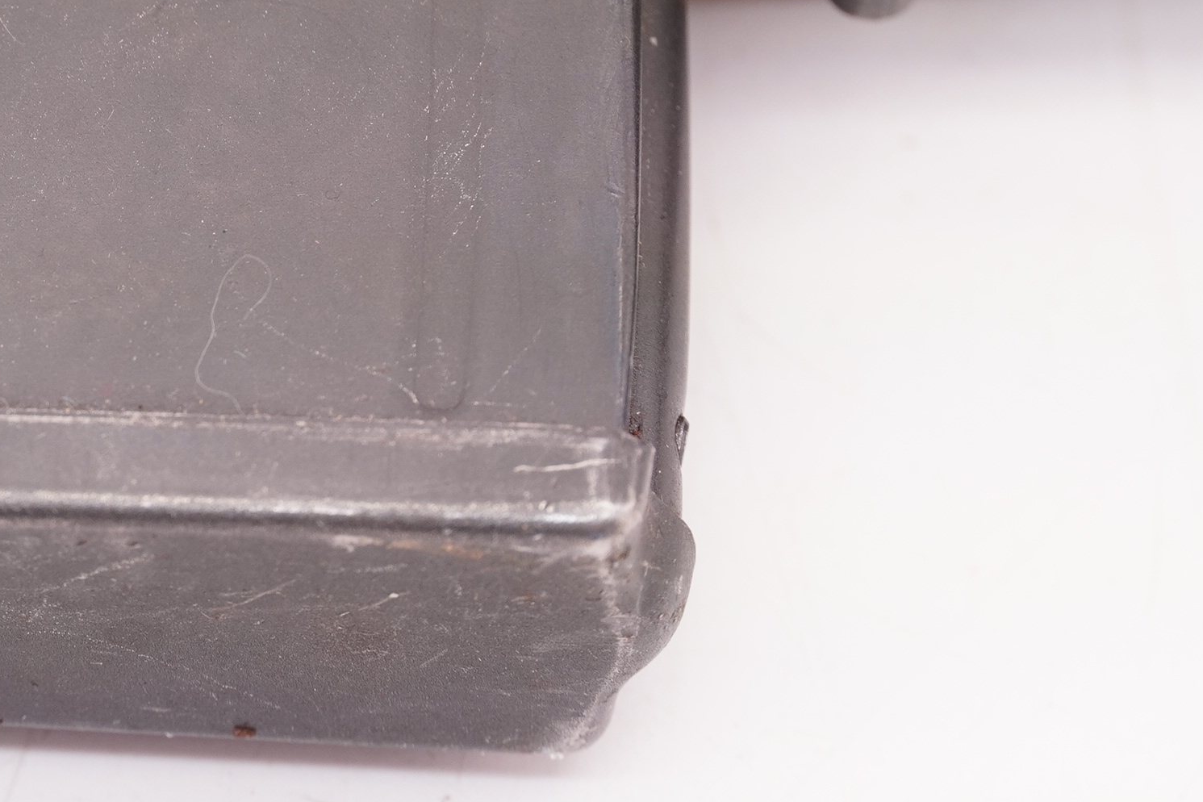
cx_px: 96
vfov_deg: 5.5
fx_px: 8387
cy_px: 209
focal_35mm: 251
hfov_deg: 8.2
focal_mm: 83
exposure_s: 1/100
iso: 500
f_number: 5.6
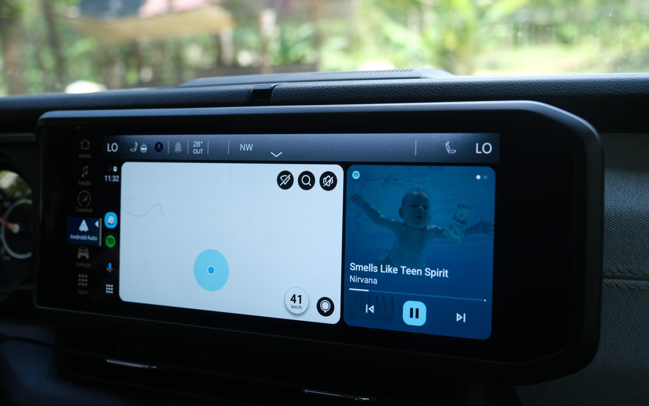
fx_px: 690
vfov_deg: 32.8
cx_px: 323
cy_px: 189
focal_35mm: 39
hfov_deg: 50.4
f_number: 3.6
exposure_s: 1/150
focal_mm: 25.4
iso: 160
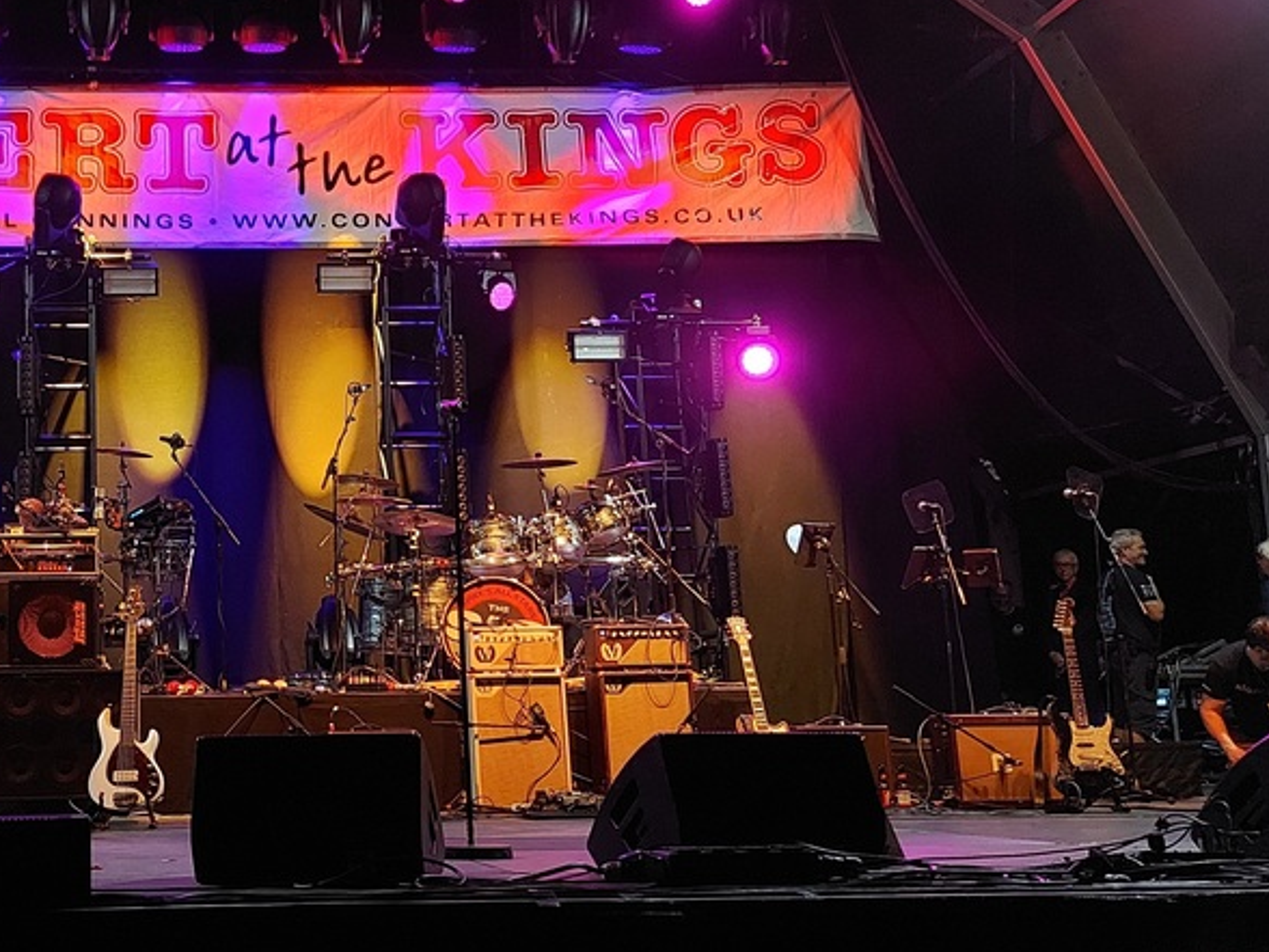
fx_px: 1796
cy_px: 393
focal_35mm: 49
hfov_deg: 37.0
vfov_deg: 29.6
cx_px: 192
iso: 320
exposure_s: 1/50
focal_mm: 5.23
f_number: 1.8
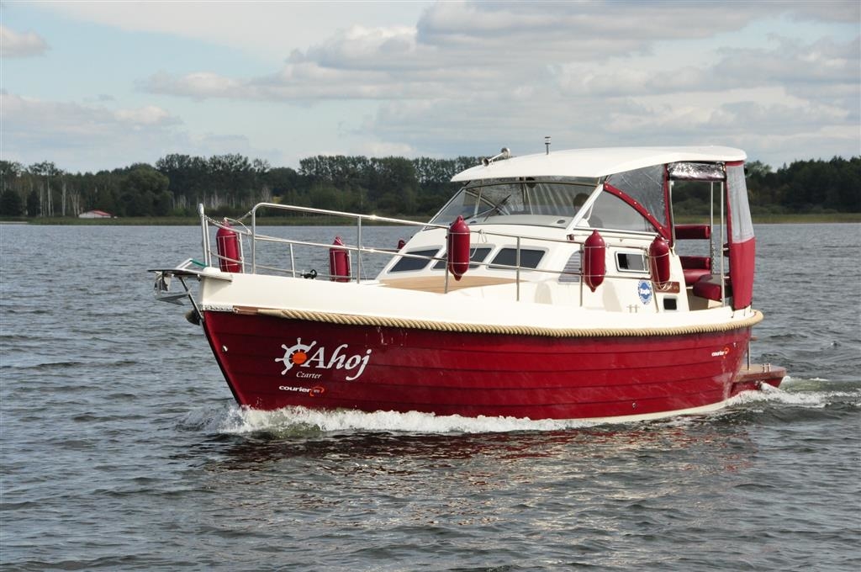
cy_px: 286
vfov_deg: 9.6
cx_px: 430
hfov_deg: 14.4
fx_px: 3404
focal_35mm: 142
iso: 1250
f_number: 11
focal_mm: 95
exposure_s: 1/2000
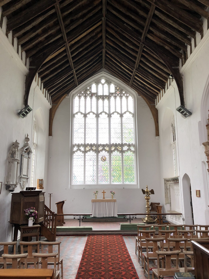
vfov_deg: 63.4
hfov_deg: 49.7
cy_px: 140
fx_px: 225
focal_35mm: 28
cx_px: 104
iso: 25
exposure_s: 1/40
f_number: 1.8
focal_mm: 4
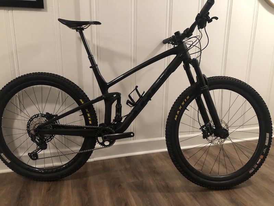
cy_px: 103
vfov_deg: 49.7
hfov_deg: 63.4
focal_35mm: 28
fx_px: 222
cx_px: 137
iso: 100
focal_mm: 4
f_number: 1.8
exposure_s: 1/11
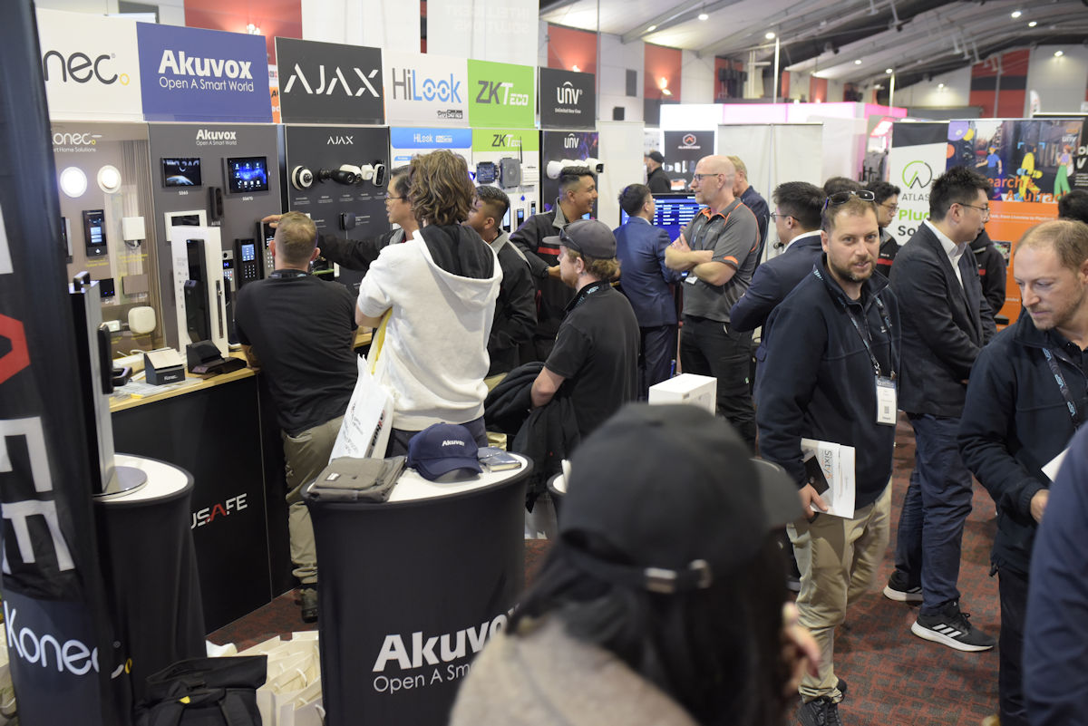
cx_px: 544
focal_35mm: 35
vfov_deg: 37.9
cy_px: 363
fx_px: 1058
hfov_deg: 54.4
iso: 2800
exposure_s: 1/80
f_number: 4
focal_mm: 35
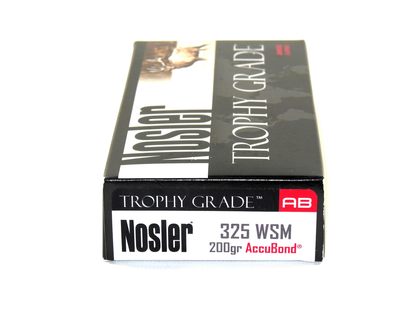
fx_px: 1344
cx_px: 210
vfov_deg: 13.3
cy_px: 157
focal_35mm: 111
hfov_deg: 17.7
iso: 125
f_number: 4.8
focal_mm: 19.7
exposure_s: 1/60
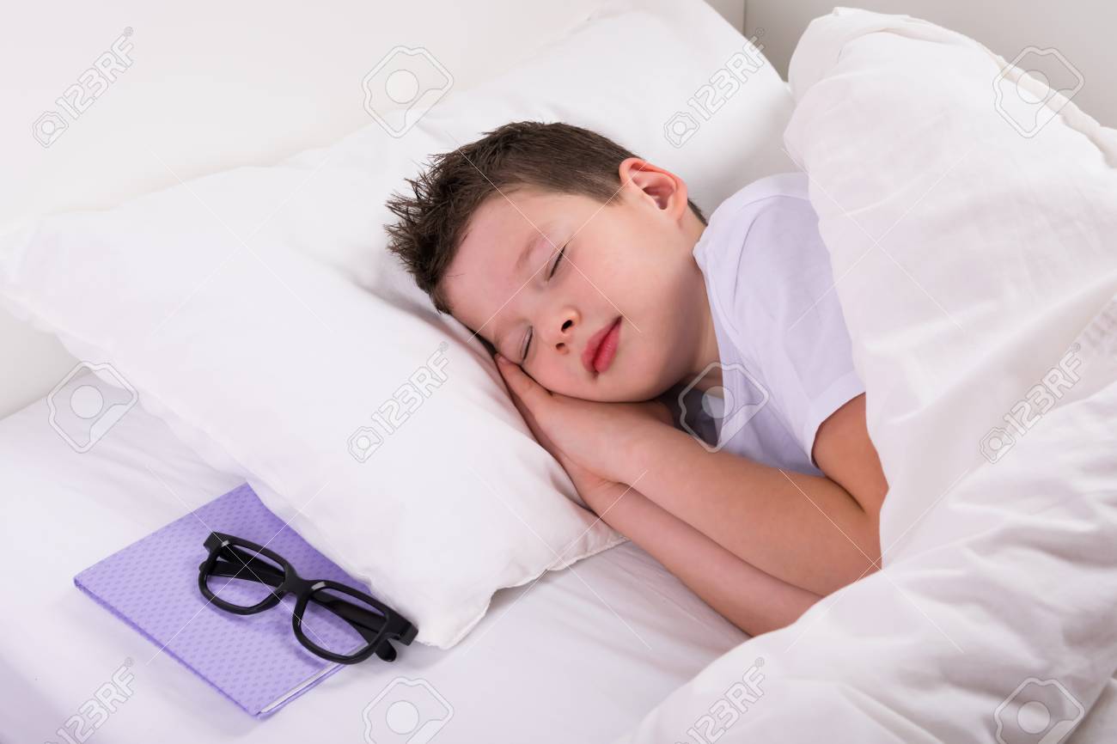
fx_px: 1768
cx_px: 558
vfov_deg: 23.8
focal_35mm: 57
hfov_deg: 35.1
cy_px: 372
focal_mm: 38
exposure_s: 1/160
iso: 100
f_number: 6.3
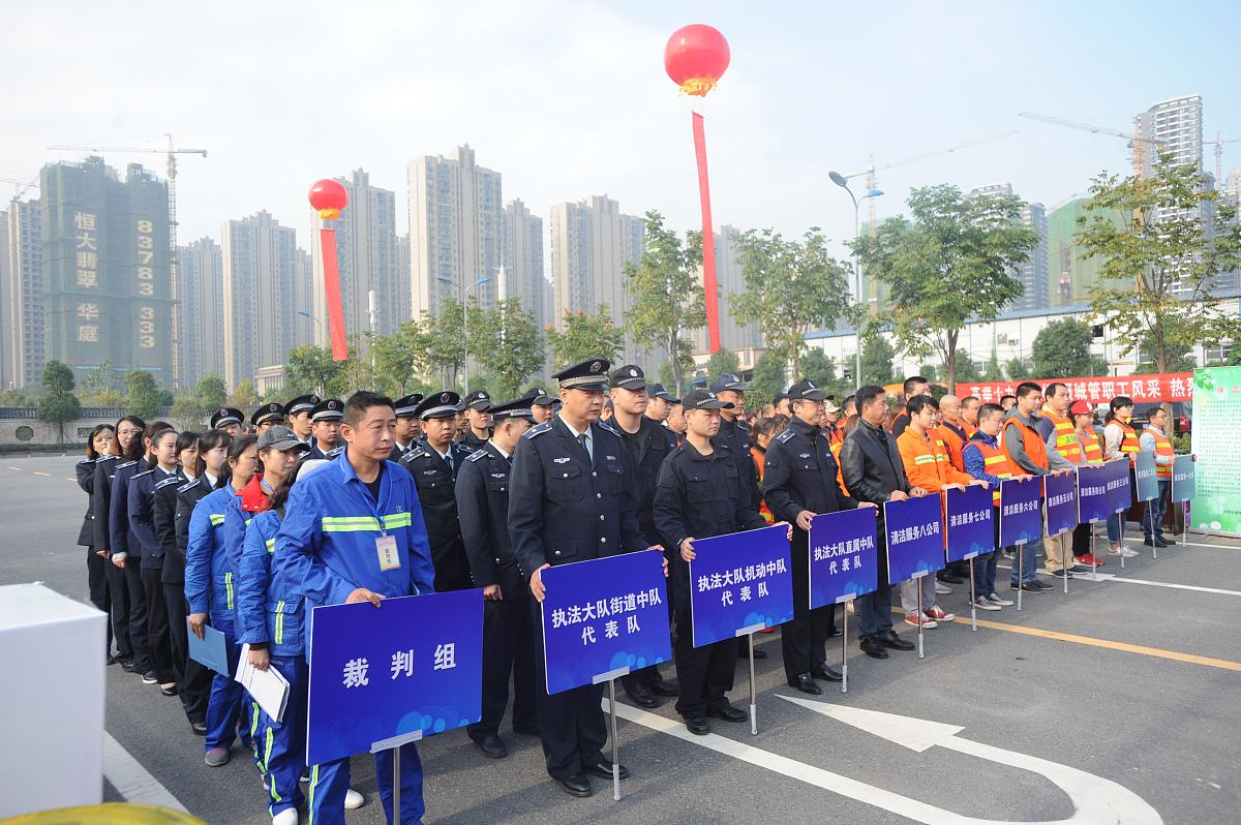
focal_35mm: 25
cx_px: 620
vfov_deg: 51.2
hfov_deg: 71.6
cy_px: 412
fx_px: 861
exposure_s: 1/1250
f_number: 5.6
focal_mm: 25
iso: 640
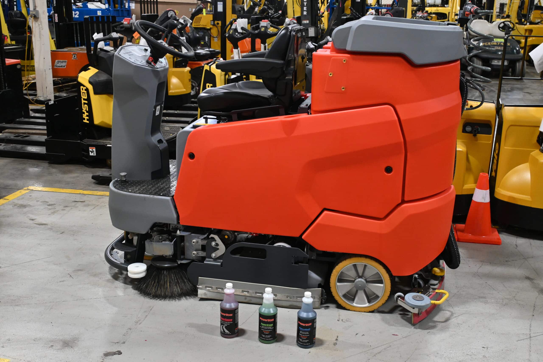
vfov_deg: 33.6
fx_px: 600
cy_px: 181
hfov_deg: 48.7
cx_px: 272
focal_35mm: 40
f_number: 4.5
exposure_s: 1/40
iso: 2000
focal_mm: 26.5
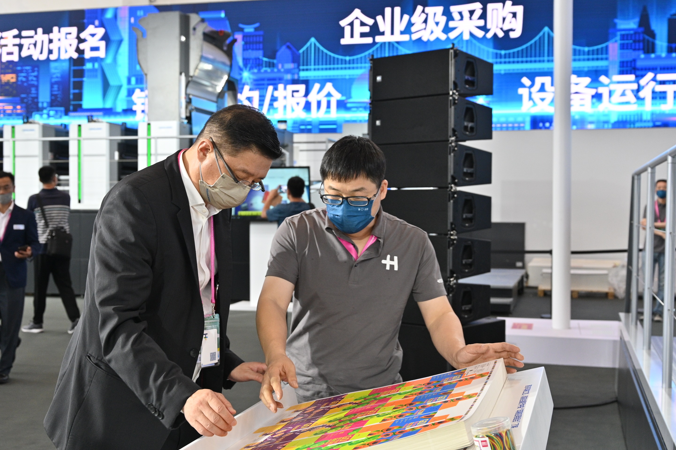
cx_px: 343
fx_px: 845
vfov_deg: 29.9
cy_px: 235
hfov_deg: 43.6
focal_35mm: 45
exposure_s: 1/160
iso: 1250
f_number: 5.6
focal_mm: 43
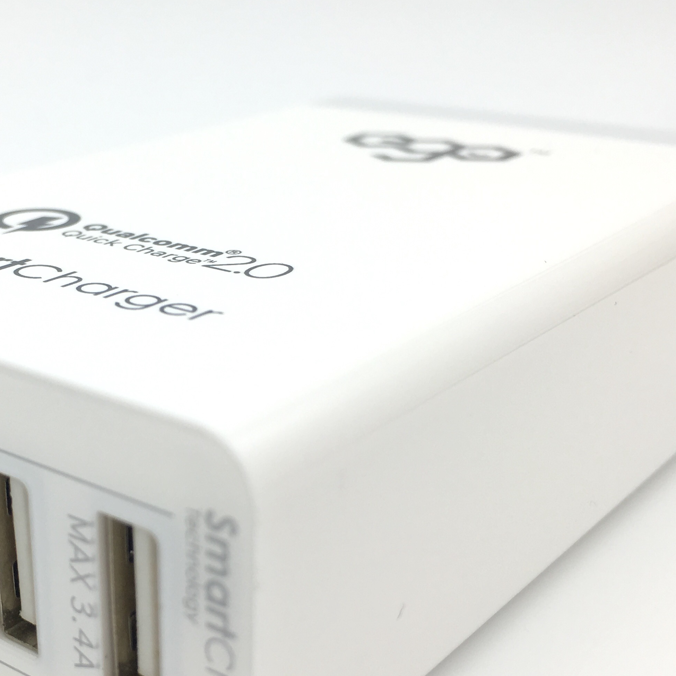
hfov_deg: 31.7
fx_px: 1171
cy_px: 409
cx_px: 185
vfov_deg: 32.1
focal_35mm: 53
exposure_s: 1/605
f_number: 2.2
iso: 25
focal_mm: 4.15
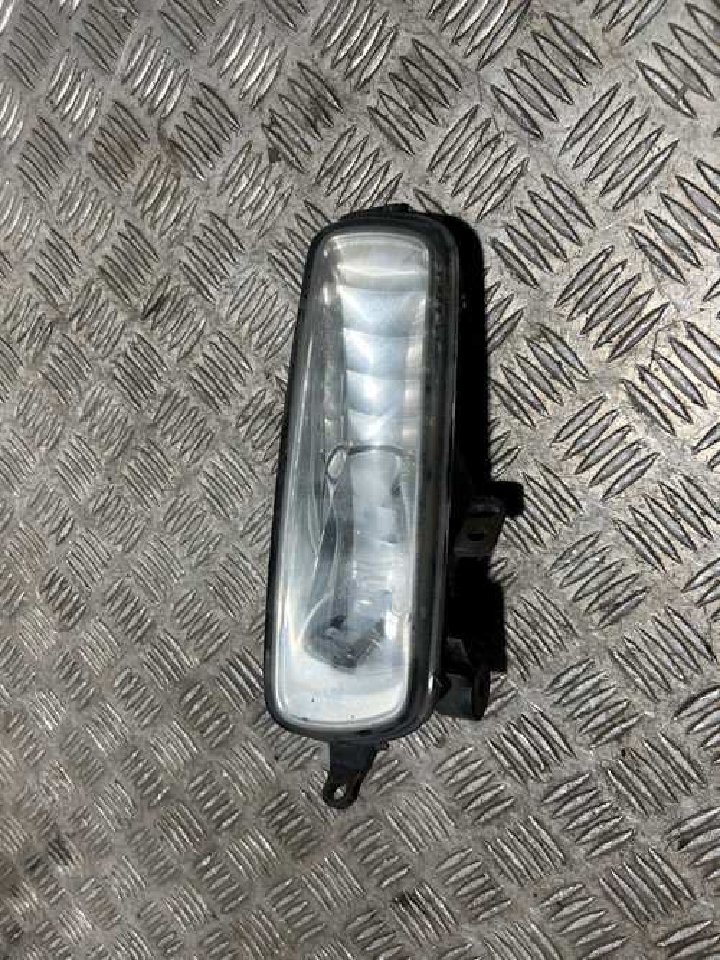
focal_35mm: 26
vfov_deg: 67.3
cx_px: 360
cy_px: 480
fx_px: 721
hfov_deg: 53.0
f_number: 1.5
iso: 32
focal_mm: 5.7
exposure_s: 1/116
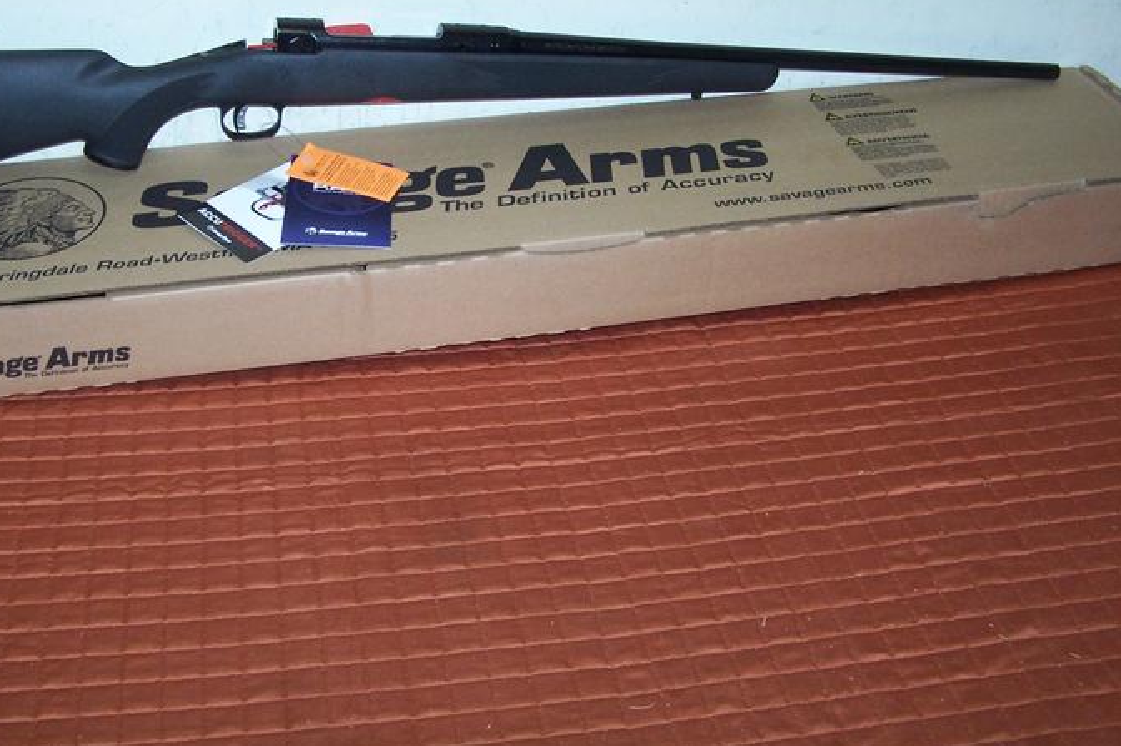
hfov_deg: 41.8
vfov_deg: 28.5
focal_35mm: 47
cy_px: 295
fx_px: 1463
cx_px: 461
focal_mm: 6.3
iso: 140
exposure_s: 1/60
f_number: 2.8
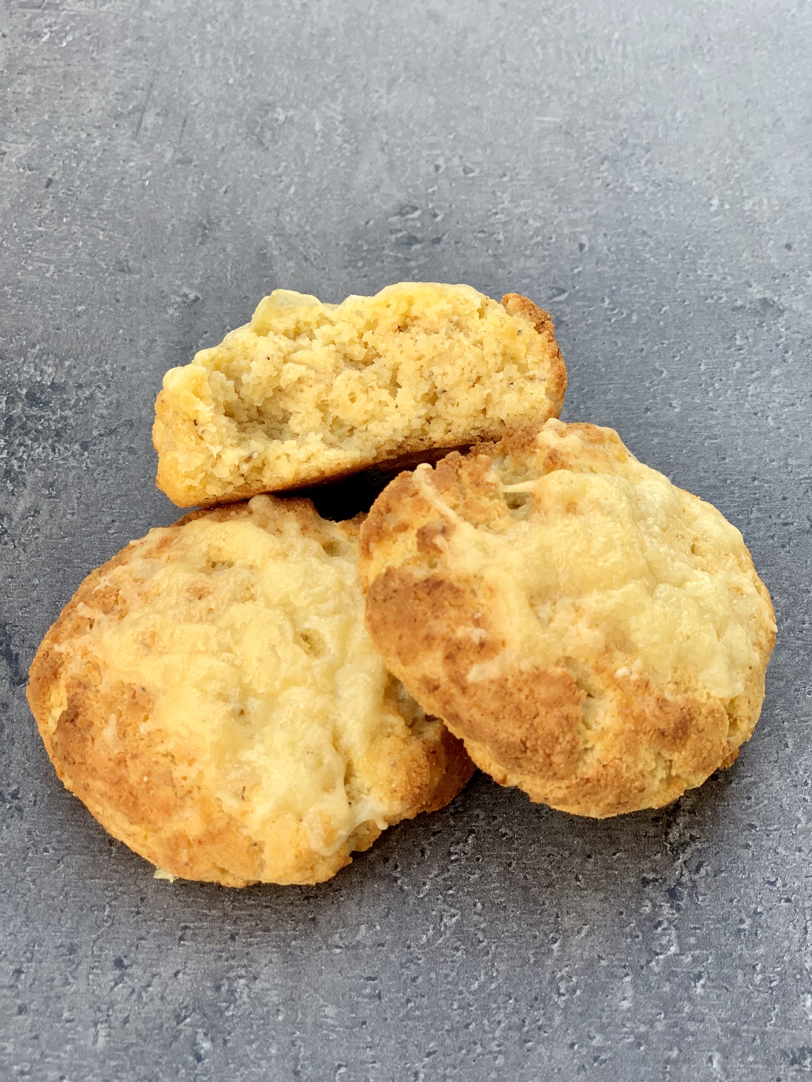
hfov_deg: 28.0
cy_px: 541
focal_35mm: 52
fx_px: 1626
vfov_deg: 36.8
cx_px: 406
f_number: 2.4
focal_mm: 6
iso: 50
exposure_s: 1/122
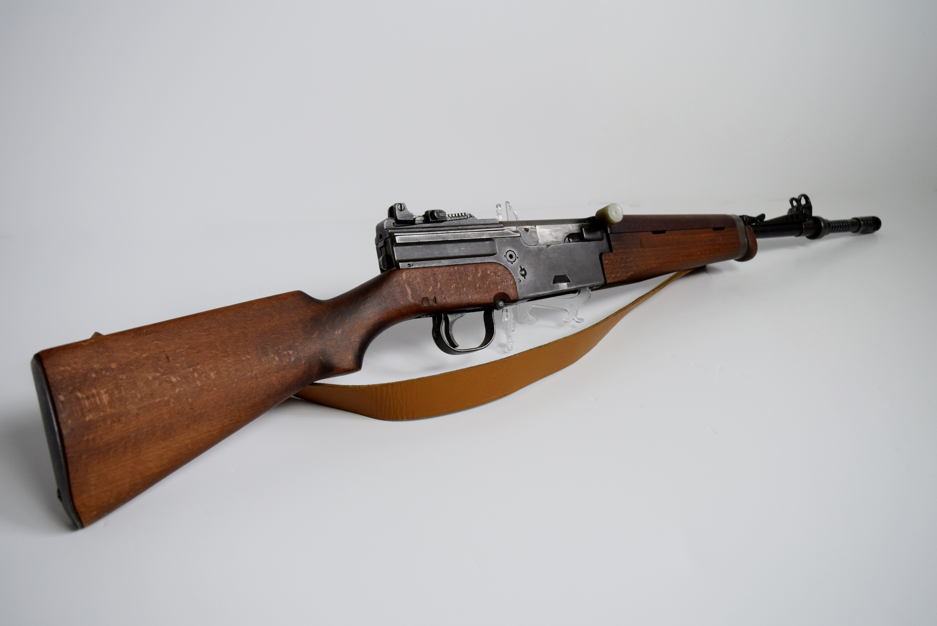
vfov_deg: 40.0
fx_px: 860
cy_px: 313
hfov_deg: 57.2
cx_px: 468
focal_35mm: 33
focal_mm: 22
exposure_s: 1/200
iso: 800
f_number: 5
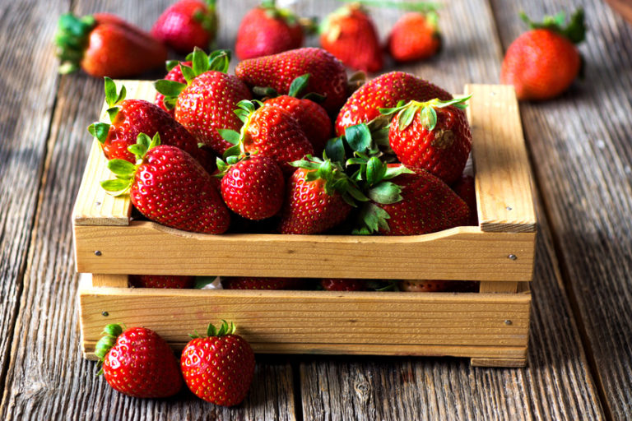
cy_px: 210
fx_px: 1843
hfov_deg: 19.5
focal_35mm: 105
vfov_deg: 13.0
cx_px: 316
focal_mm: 70
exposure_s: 1/8
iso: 100
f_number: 5
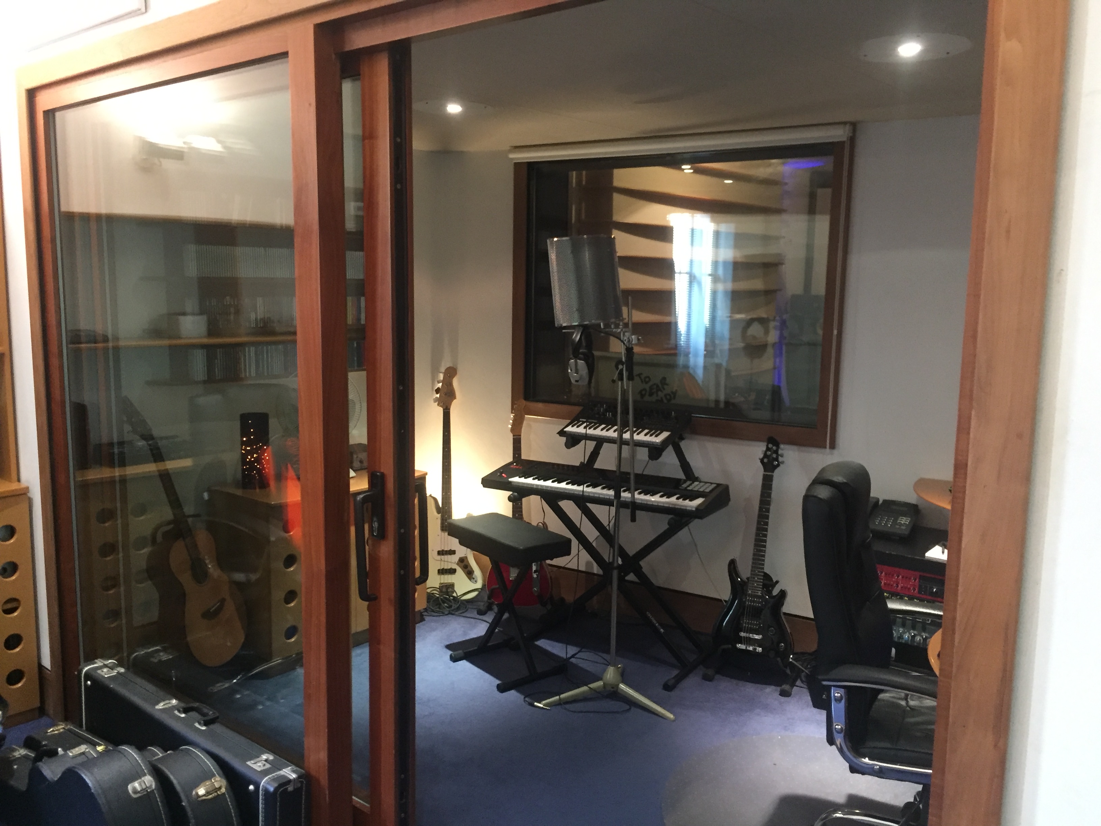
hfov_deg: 61.7
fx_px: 922
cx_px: 550
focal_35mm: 29
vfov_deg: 48.2
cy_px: 413
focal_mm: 4.15
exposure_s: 1/20
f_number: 2.2
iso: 250
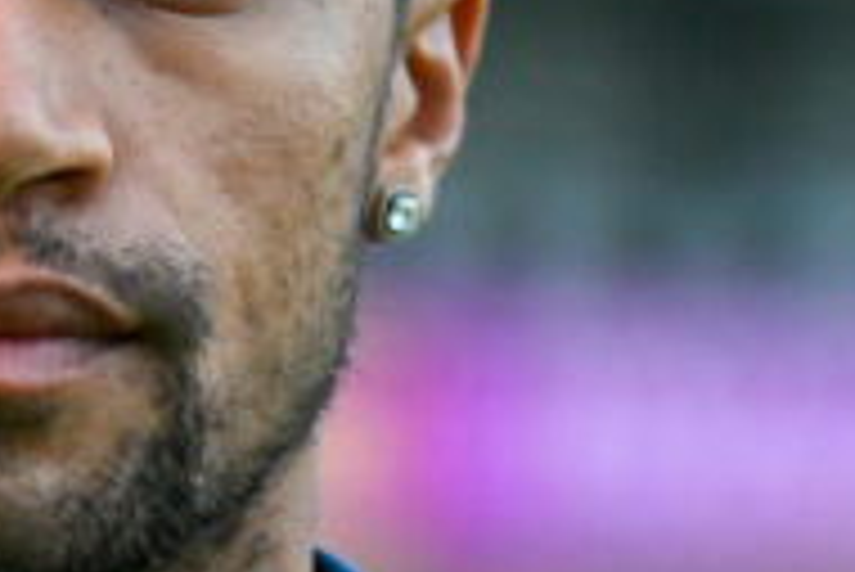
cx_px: 4
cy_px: 124
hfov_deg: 2.6
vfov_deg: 1.7
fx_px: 18729
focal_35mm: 788
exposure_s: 1/500
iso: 3600
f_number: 2.8
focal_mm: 122
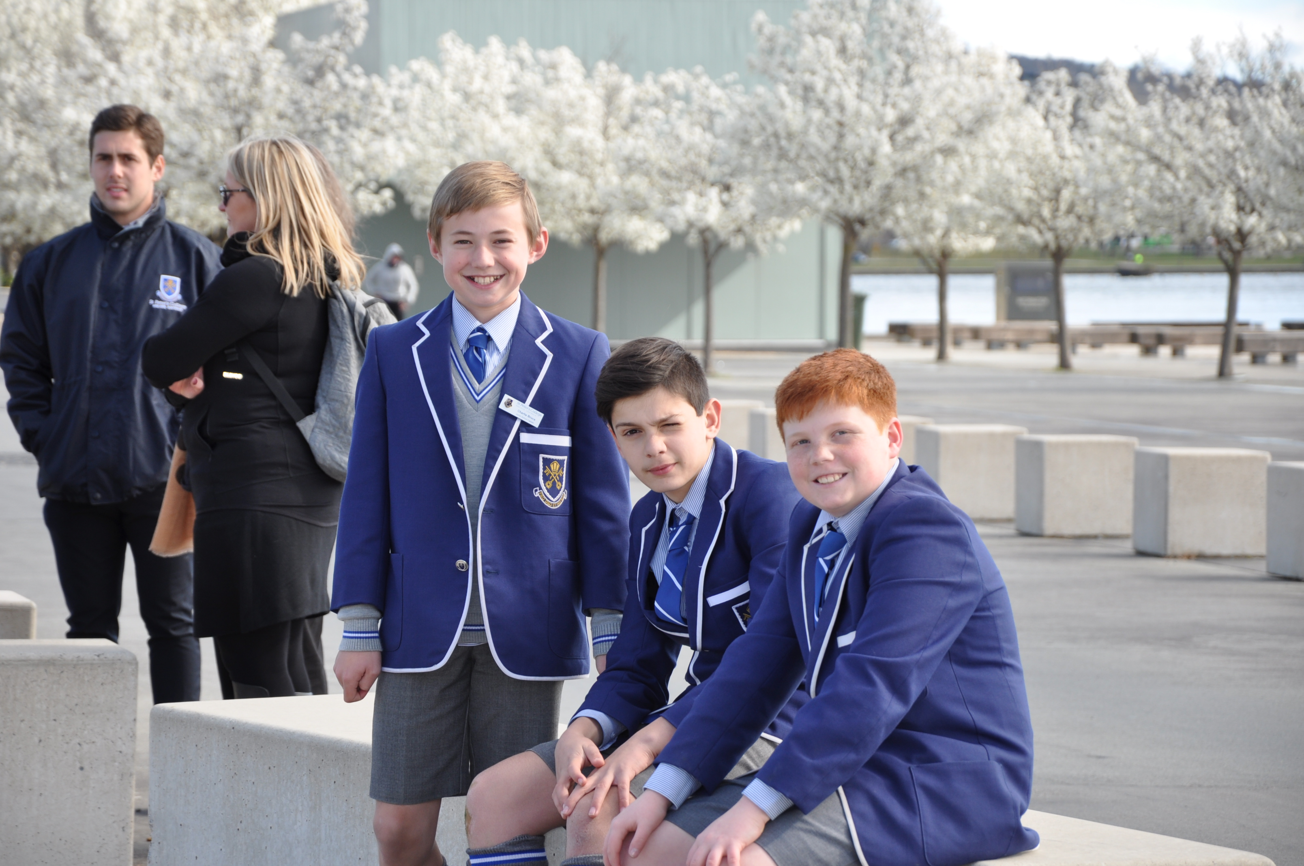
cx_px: 652
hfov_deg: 13.1
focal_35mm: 158
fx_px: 5698
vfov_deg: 8.7
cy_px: 433
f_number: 6.3
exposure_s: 1/200
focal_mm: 105
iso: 200
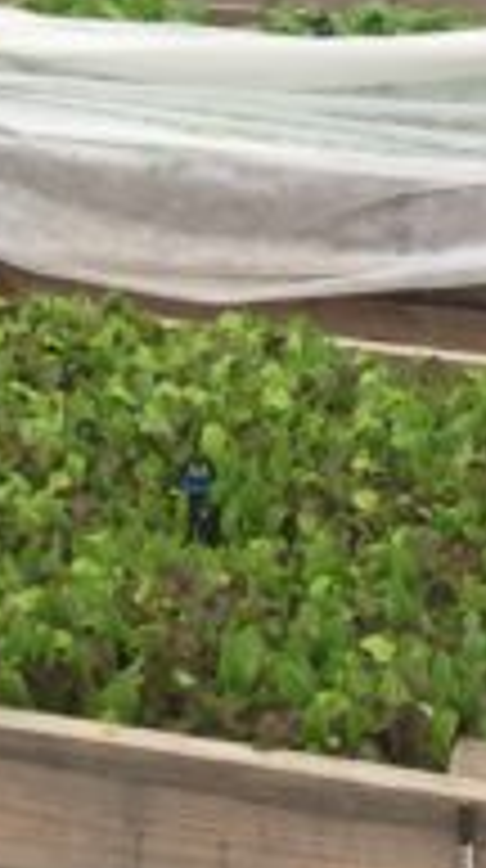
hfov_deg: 10.1
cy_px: 36
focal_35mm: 118
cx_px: -108
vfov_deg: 17.8
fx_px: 2714
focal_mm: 4.15
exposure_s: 1/557
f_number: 2.2
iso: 32
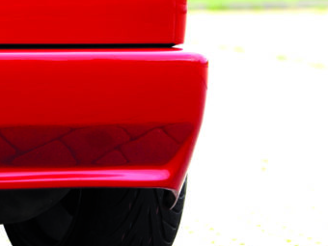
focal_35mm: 791
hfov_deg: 2.5
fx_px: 7495
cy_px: -175
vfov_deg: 1.9
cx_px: -334
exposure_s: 1/100
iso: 200
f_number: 5
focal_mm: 175
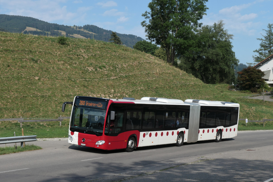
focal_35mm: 59
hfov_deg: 33.9
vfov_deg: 23.0
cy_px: 91
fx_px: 447
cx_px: 136
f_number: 5.6
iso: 200
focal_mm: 21.5
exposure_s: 1/1000
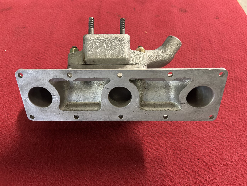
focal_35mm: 26
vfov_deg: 53.1
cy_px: 93
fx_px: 186
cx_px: 124
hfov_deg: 67.3
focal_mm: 5.7
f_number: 1.5
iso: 500
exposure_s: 1/50
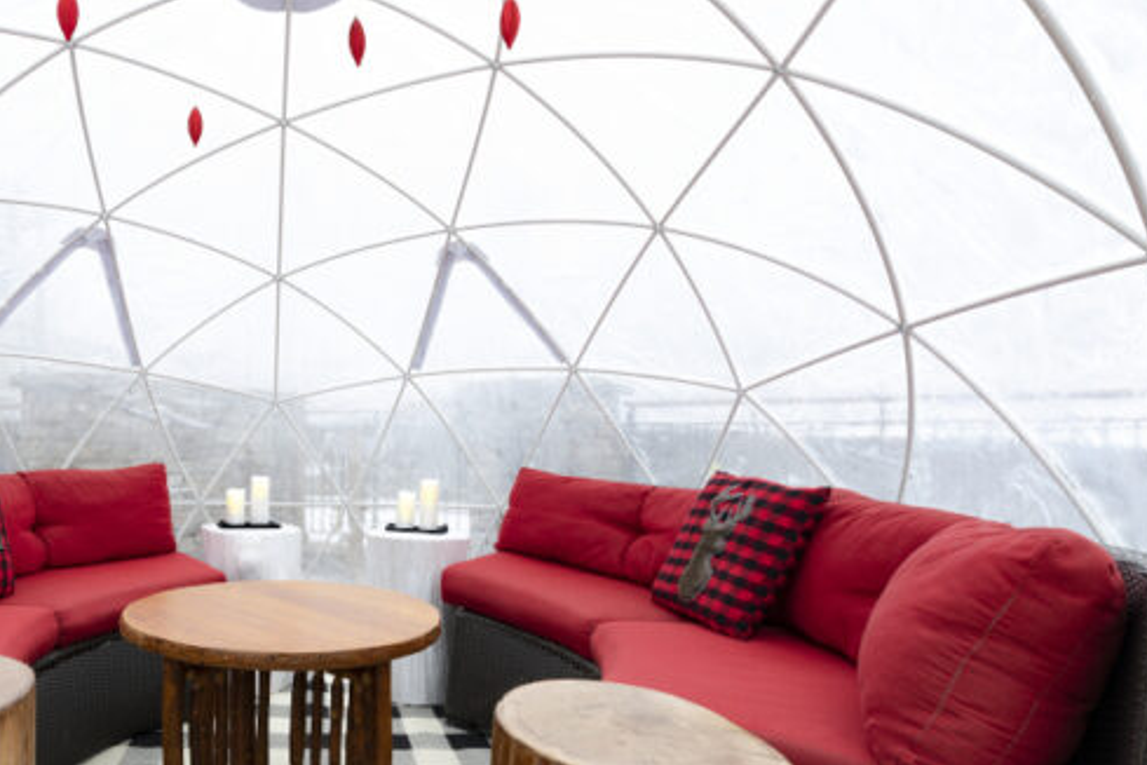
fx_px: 701
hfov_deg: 74.1
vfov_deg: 56.9
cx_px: 317
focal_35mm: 22
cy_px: 448
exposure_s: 1/2.5
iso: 31
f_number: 14
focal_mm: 14
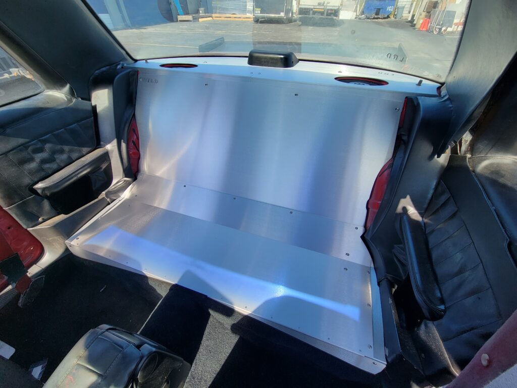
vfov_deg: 89.9
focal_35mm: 13
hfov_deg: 106.2
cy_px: 194
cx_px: 258
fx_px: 194
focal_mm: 2.2
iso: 50
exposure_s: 1/309
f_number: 2.2
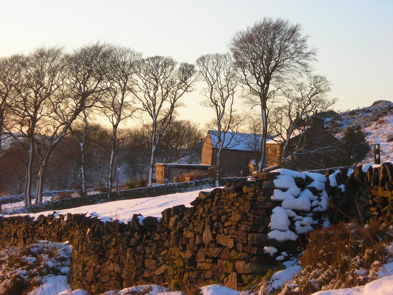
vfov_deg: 12.8
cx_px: 196
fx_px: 1317
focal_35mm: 116
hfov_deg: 17.0
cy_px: 148
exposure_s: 1/62.2
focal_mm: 19.2
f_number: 5.3
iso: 50
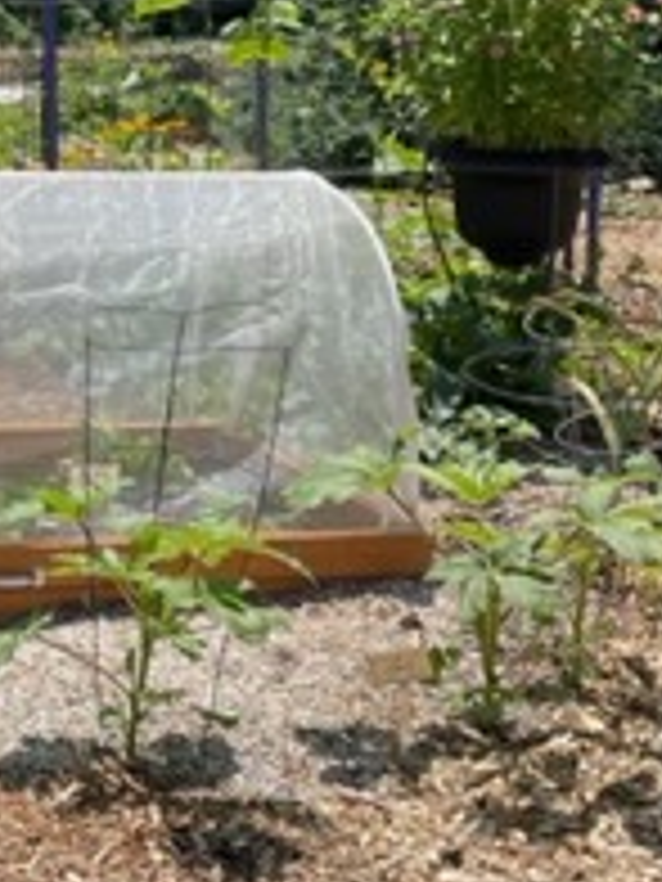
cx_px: -189
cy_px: 58
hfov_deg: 16.5
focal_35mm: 85
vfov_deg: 22.4
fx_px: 2167
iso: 32
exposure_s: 1/2506
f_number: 1.6
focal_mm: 4.2
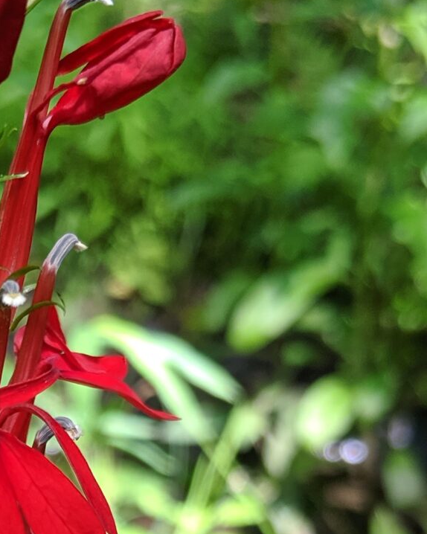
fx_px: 1486
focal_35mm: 94
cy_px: 639
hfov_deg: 16.1
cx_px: 34
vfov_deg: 19.2
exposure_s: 1/120
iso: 68
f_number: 1.8
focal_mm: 4.44
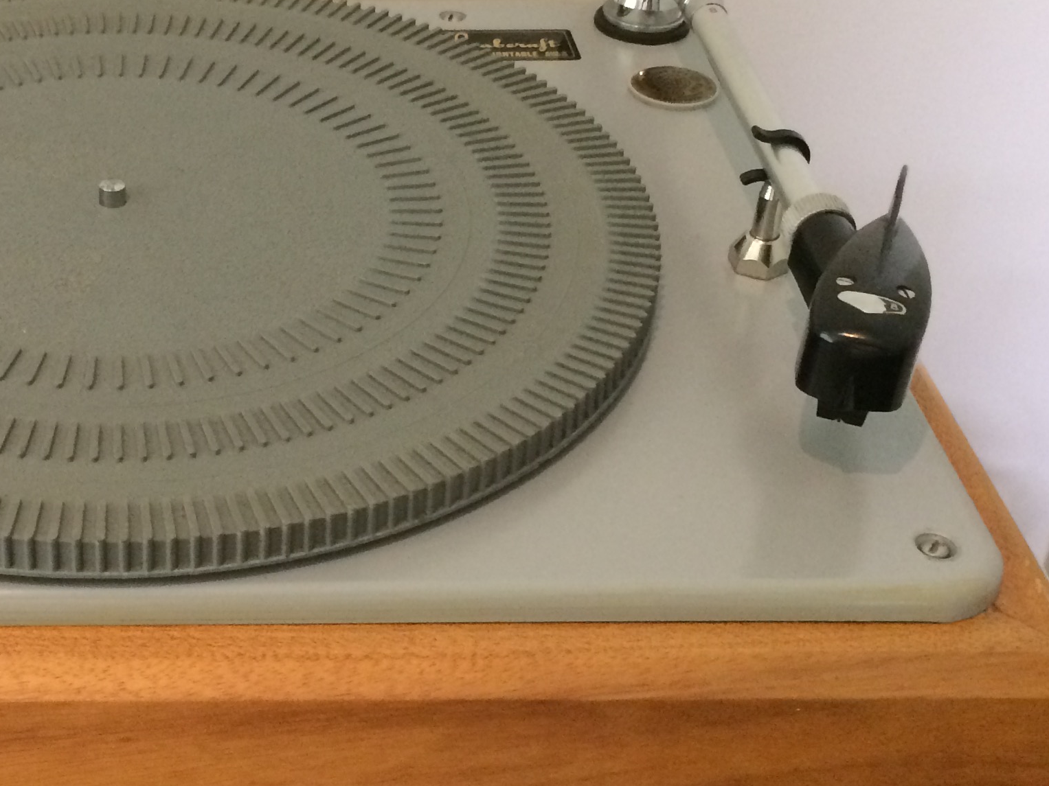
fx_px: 1879
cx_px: 160
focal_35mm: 62
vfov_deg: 23.6
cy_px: 410
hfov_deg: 30.2
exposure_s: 1/33
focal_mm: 4.15
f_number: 2.2
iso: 320
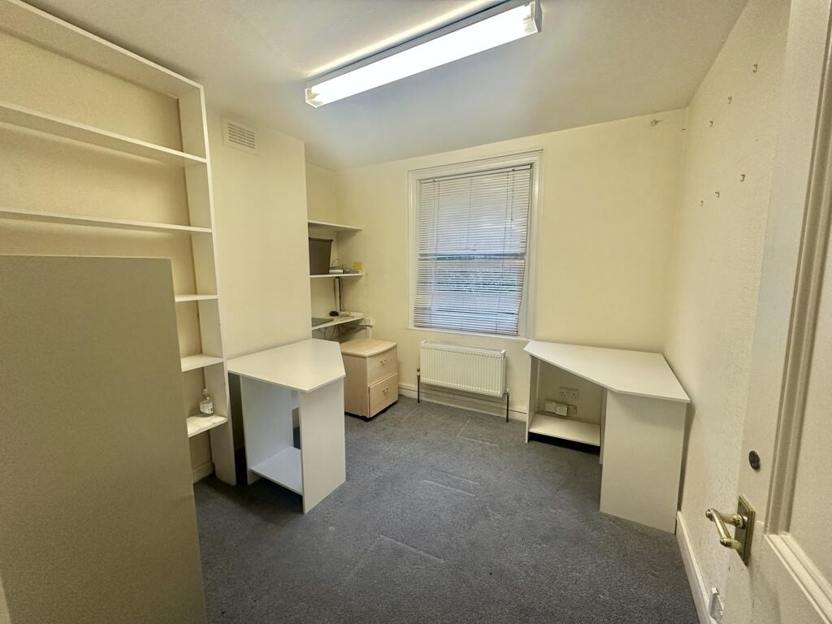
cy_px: 312
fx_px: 336
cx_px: 416
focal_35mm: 14
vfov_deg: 85.7
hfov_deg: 102.1
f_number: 2.2
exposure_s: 1/100
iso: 250
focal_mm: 2.22
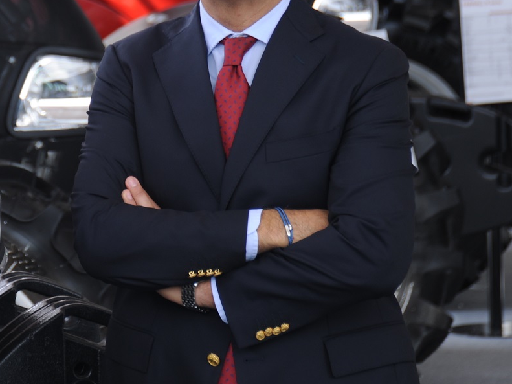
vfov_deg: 5.5
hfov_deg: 7.3
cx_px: 44
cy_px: 47
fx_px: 3993
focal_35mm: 270
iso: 100
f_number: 5.6
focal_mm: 100
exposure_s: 1/60
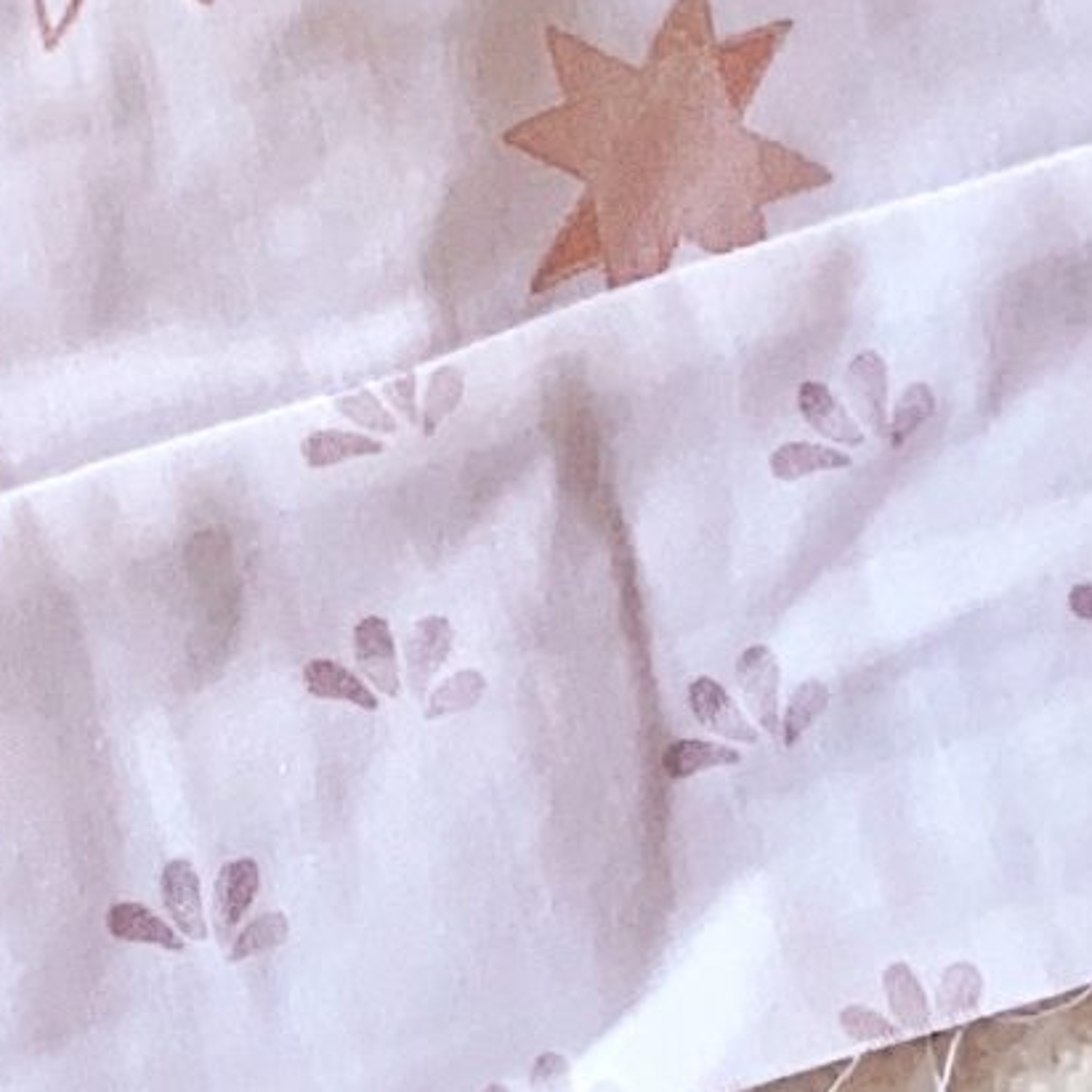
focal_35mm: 143
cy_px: -1156
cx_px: -678
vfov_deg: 11.0
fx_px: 5104
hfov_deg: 11.6
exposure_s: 1/293
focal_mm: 4.25
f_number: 1.8
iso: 32
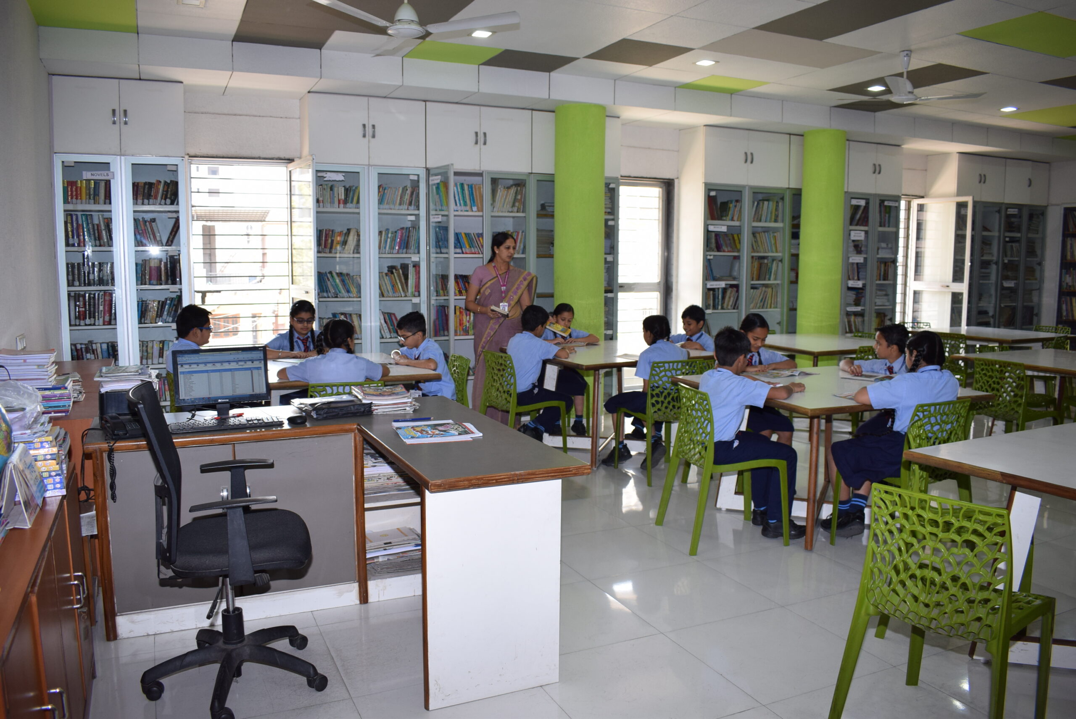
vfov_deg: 48.0
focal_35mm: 27
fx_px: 808
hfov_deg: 67.3
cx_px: 538
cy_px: 360
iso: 400
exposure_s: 1/80
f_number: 4.5
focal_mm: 18
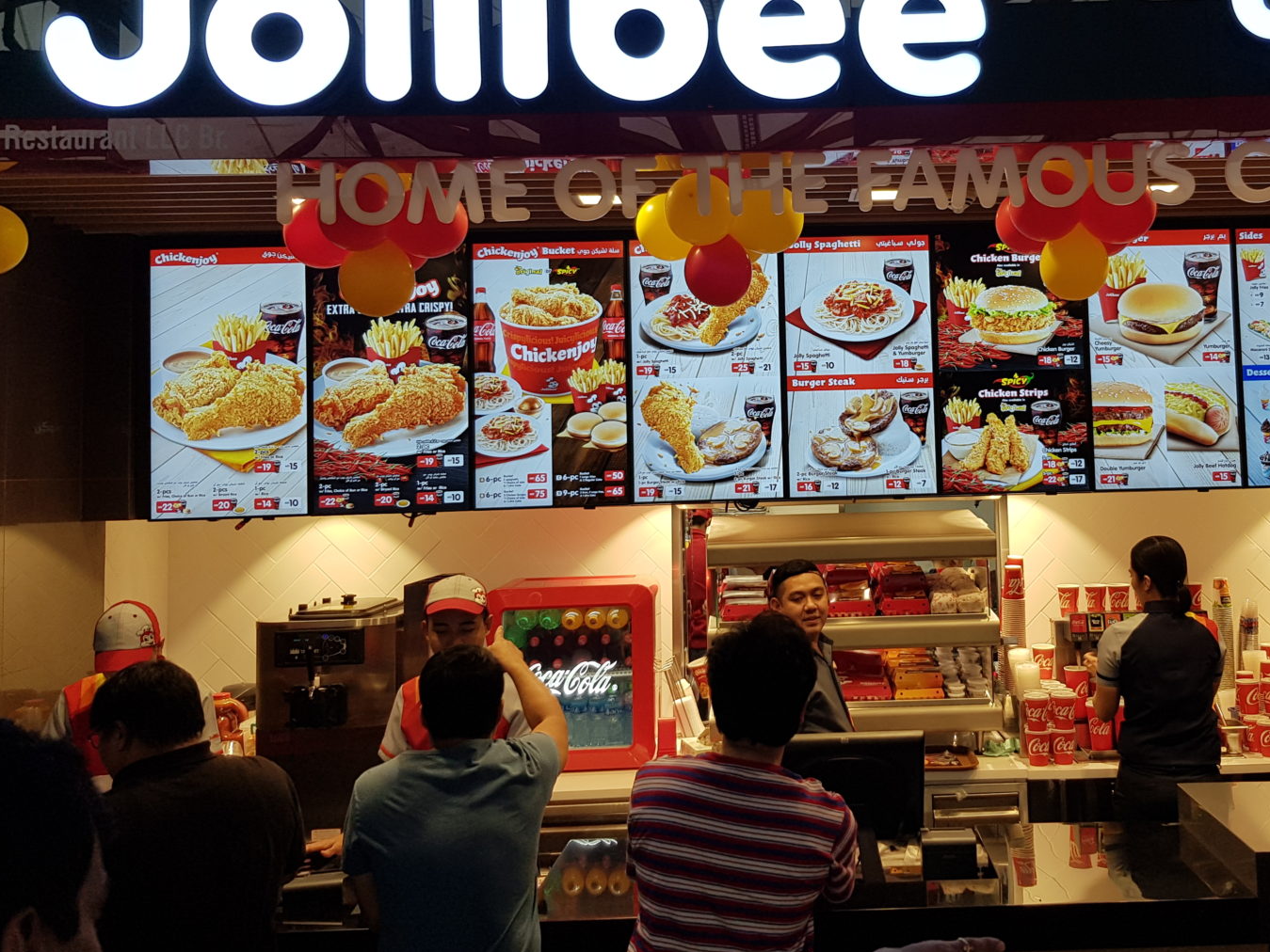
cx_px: 836
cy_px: 346
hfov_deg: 49.4
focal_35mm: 37
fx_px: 1358
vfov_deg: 38.4
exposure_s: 1/110
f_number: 1.7
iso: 40
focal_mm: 4.3
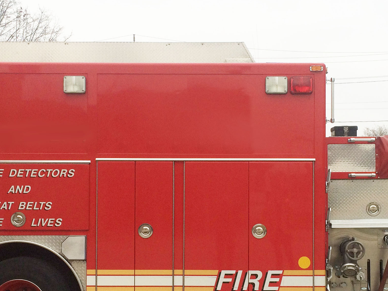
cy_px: 192
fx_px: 695
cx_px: 217
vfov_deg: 23.5
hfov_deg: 31.2
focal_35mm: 62
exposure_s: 1/250
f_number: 2.2
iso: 32
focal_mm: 4.15
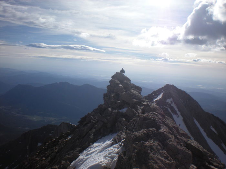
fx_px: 248
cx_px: 113
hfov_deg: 49.0
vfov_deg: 37.7
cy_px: 84
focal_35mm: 38
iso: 64
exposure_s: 1/1000
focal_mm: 6.3
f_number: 4.6
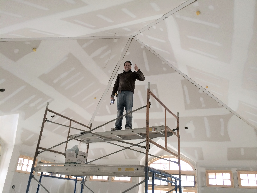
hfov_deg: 60.0
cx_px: 128
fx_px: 223
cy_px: 96
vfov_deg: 46.8
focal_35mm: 30
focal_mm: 4.12
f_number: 2.2
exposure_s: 1/30
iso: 64
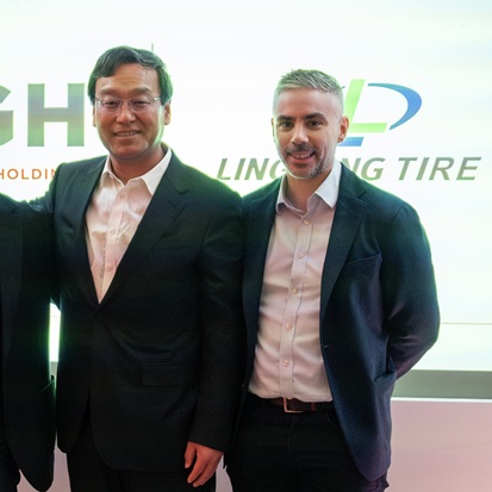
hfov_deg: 16.4
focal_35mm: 105
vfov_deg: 16.5
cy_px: 318
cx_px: 74
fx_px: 1688
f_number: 2.8
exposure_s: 1/100
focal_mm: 34
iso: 1250
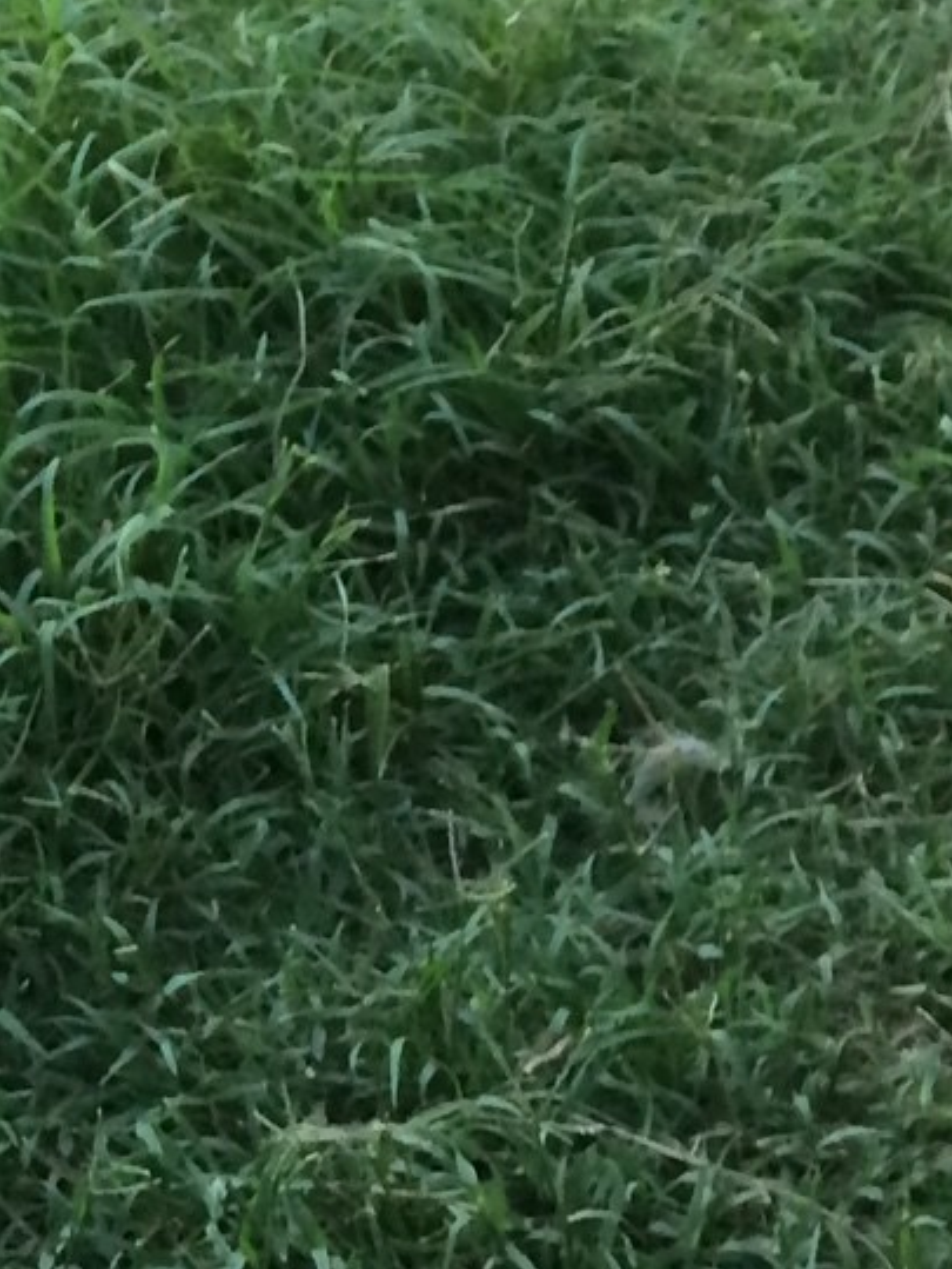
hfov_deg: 11.3
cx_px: 2254
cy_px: 933
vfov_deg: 17.8
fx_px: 4034
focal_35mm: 110
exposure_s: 1/30
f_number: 2.2
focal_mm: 4.15
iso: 40
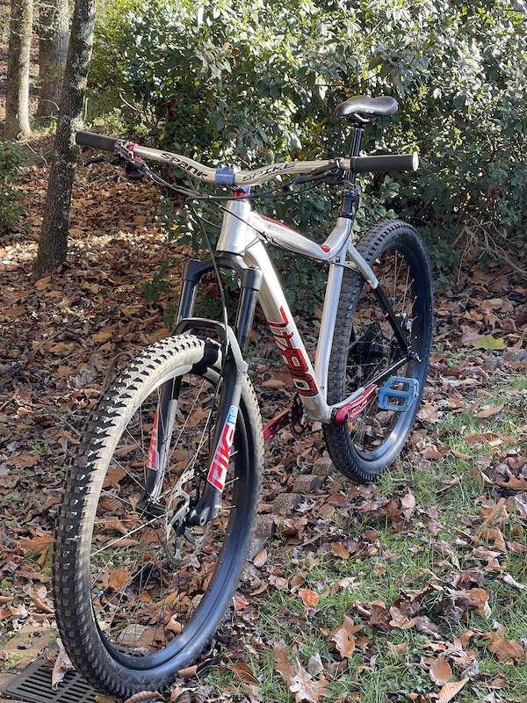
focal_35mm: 64
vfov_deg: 30.3
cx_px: 264
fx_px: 1299
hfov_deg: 22.9
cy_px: 352
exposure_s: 1/99
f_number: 2.2
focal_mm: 7.5
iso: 40
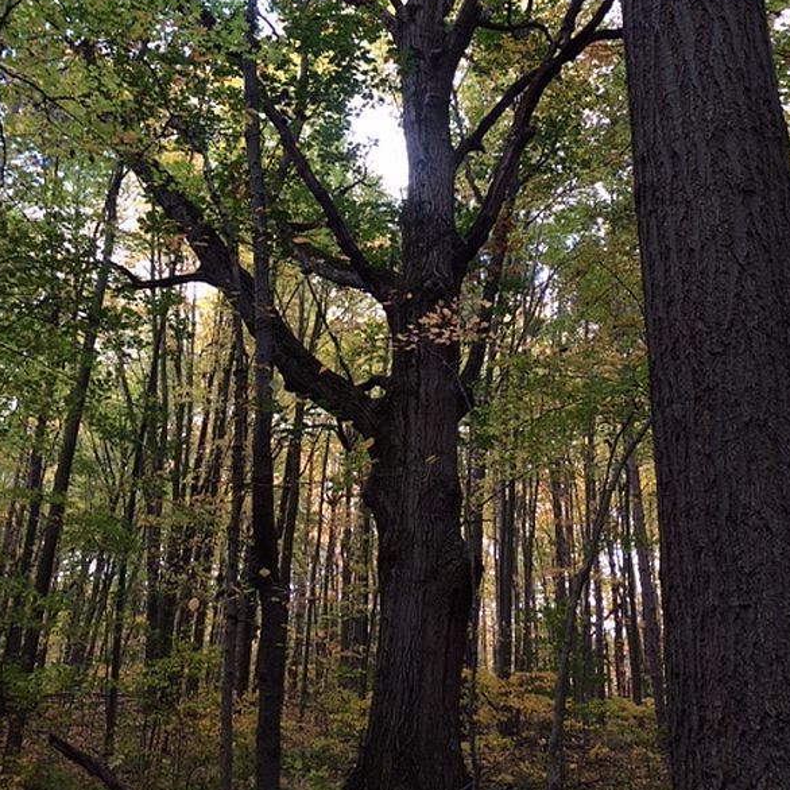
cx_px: 395
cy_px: 282
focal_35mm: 35
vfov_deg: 46.7
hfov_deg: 47.2
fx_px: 904
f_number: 2.2
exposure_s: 1/60
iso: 50
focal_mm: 4.15
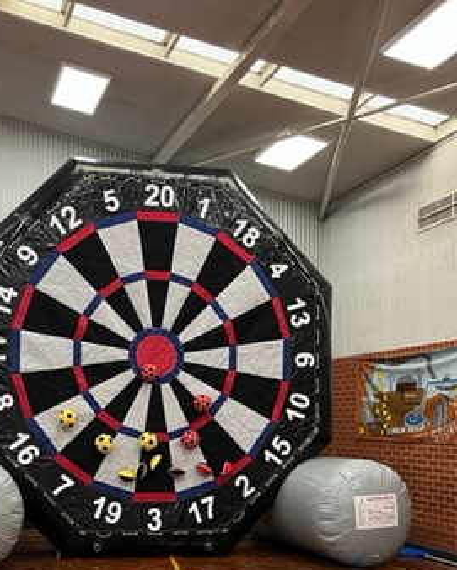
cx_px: 137
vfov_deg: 38.3
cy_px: 378
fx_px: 810
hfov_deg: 31.1
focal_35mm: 48
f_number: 1.6
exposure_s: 1/50
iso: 100
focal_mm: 5.1
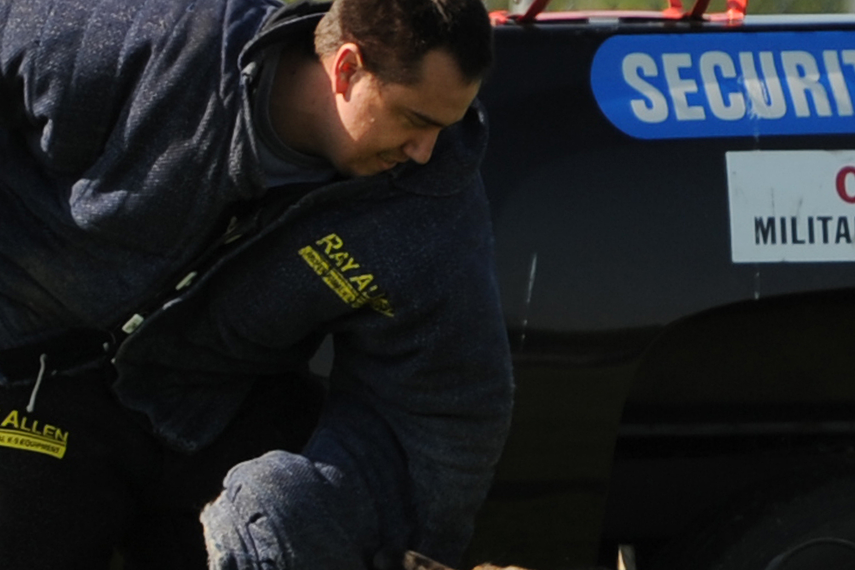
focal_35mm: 545
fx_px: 12944
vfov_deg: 2.5
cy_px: 446
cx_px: 720
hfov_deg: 3.8
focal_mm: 200
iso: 200
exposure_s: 1/2000
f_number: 2.8
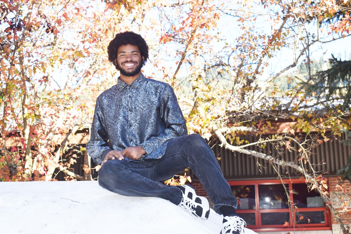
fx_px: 526
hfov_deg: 36.9
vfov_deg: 25.1
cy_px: 117
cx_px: 176
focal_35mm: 54
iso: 100
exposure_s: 1/160
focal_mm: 36
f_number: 6.3
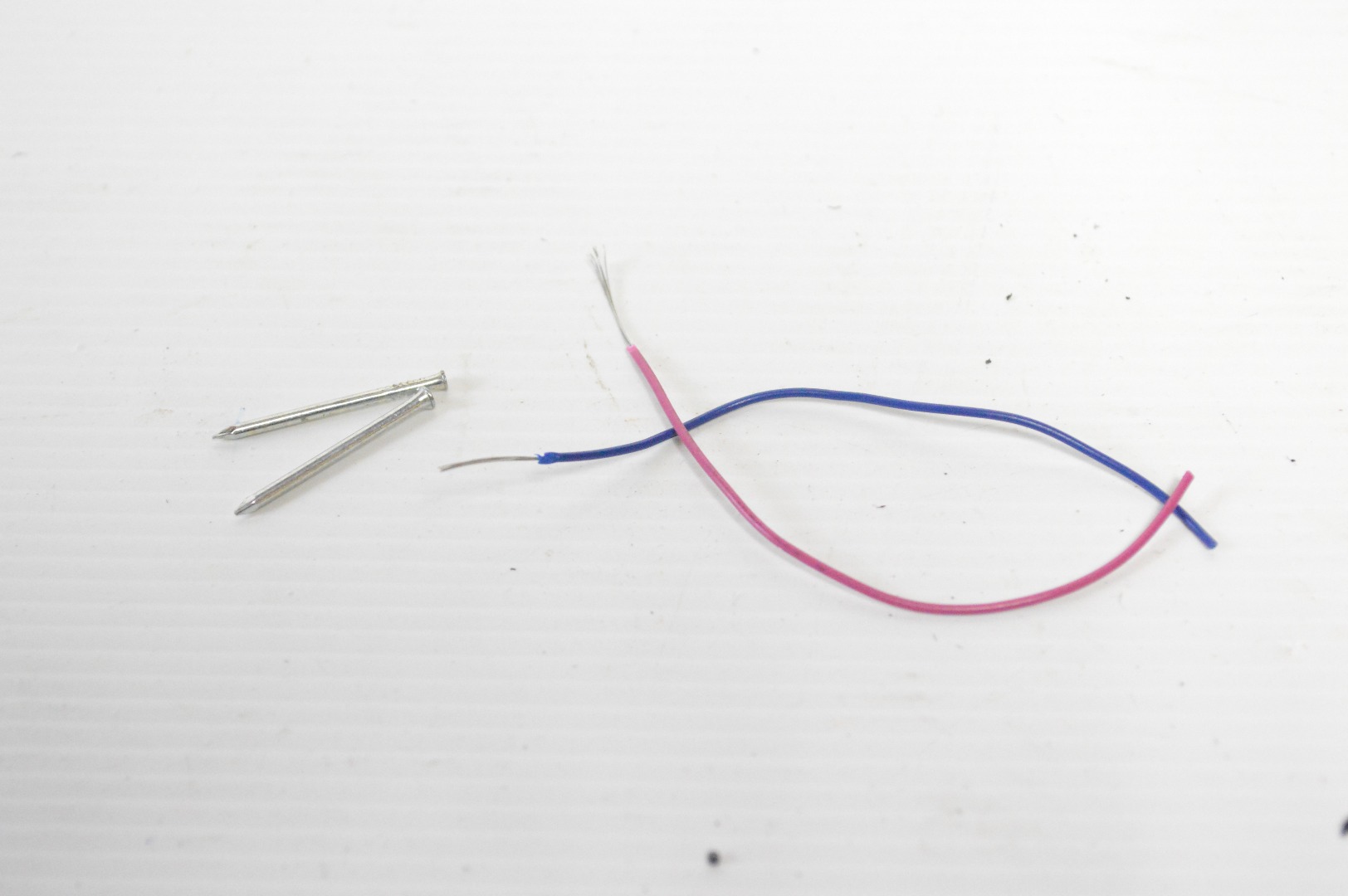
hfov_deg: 29.9
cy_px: 448
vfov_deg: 20.1
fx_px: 2525
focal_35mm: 68
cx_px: 674
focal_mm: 45
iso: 6400
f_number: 6.3
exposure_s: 1/80
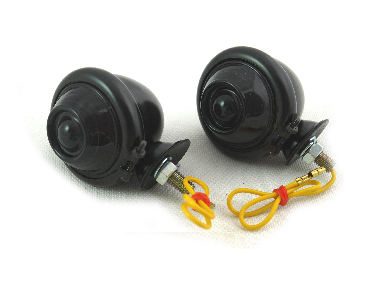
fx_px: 688
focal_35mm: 62
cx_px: 192
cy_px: 144
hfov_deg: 31.2
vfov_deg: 23.7
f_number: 5
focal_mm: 31
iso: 125
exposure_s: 1/60
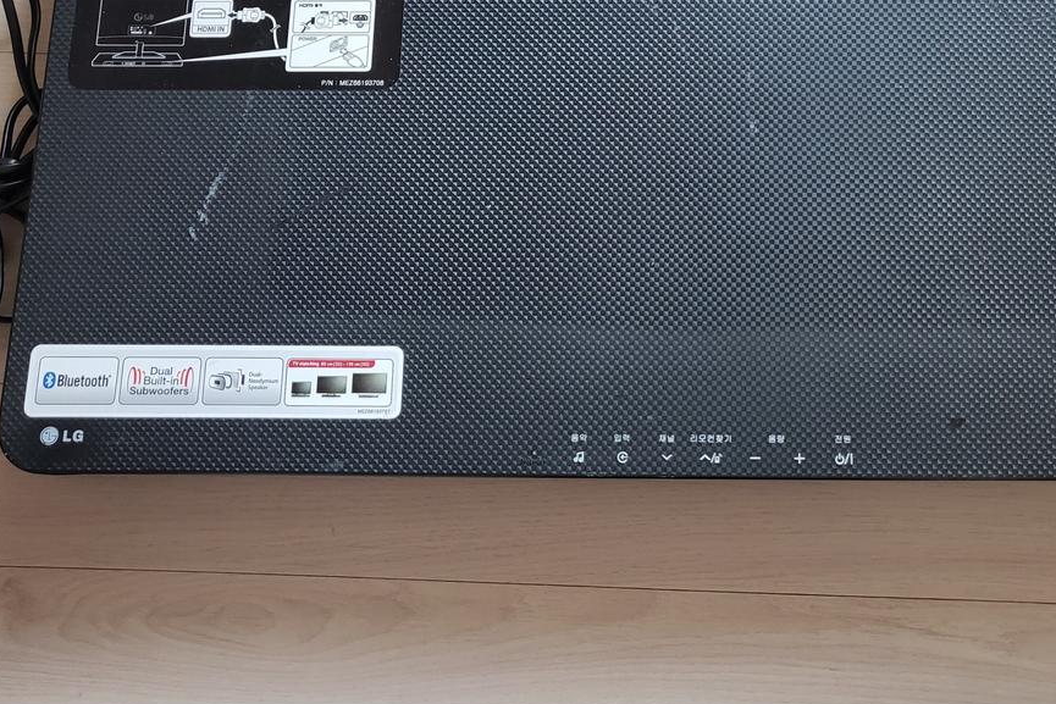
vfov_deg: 32.6
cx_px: 695
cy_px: 155
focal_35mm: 40
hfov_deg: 47.7
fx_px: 1173
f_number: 1.8
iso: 400
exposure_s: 1/40
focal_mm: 4.25
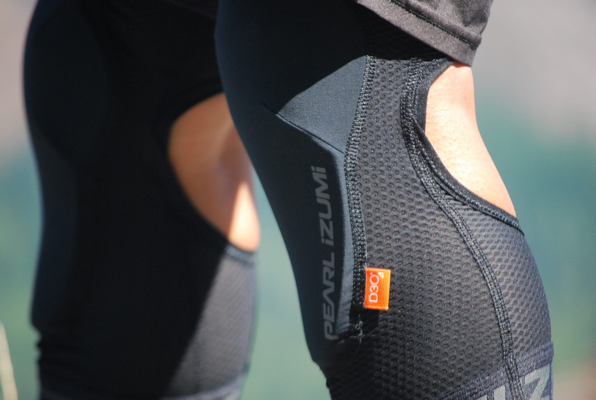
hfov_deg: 7.8
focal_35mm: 262
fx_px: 4355
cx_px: 298
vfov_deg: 5.3
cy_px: 200
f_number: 5.6
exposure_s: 1/500
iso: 500
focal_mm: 175
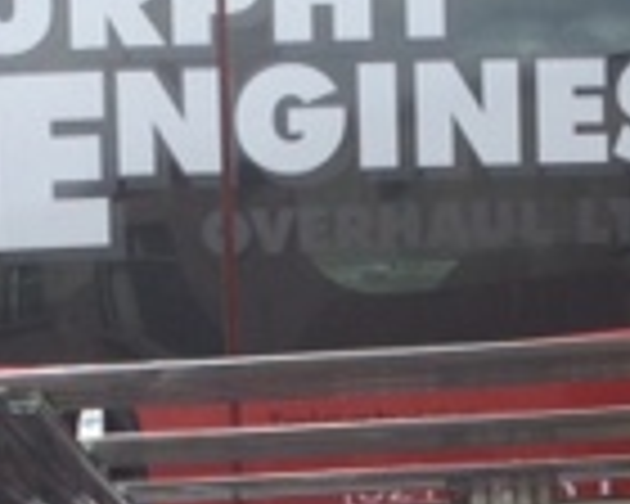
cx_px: 356
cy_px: 932
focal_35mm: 129
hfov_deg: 14.9
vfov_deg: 11.1
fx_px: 2405
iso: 32
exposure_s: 1/838
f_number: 2.2
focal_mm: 4.15
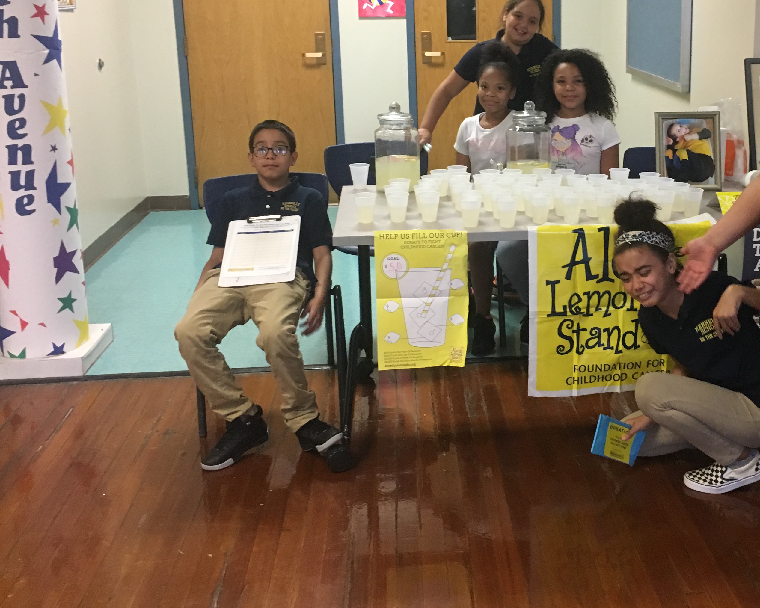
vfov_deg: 33.2
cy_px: 218
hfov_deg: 40.4
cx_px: 531
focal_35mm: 45
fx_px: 1012
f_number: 2.2
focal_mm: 4.15
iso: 200
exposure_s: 1/24
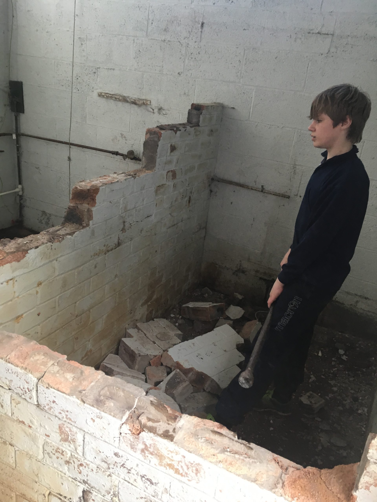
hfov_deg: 48.2
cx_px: 188
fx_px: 421
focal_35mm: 29
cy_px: 251
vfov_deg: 61.7
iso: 50
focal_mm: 4.15
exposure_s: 1/33
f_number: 2.2
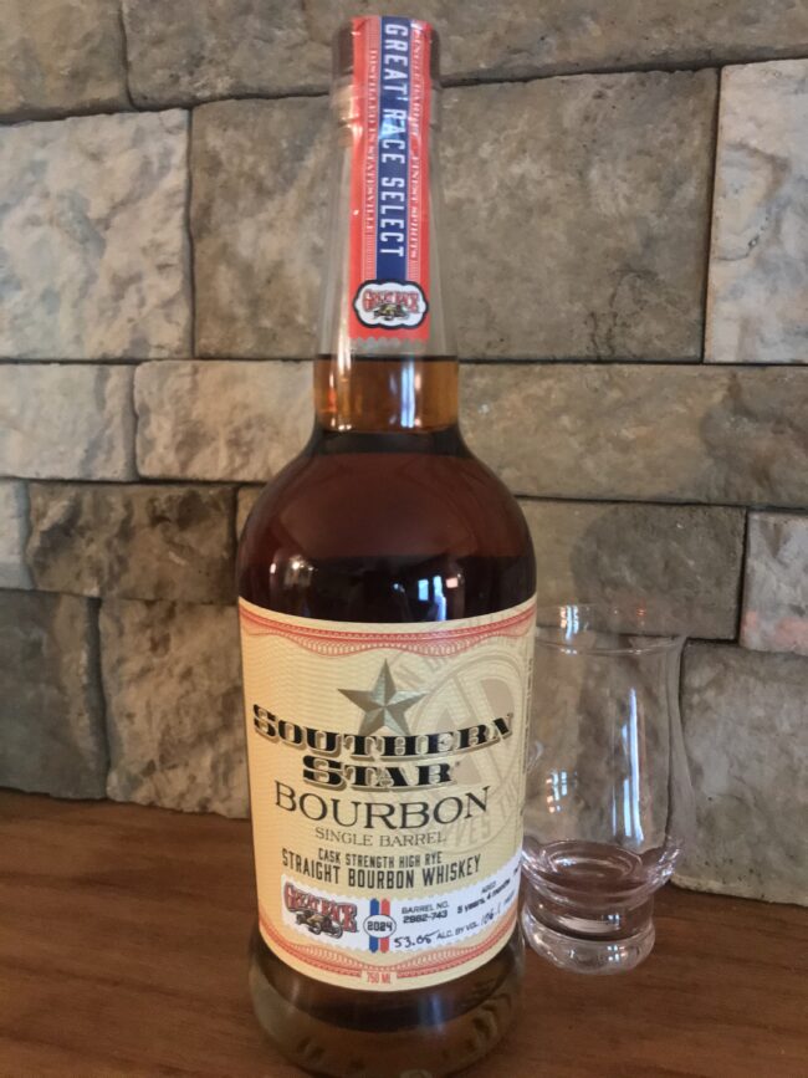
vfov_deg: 63.5
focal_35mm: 28
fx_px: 872
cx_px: 404
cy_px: 539
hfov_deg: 49.7
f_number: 1.8
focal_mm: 3.99
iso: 320
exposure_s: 1/15
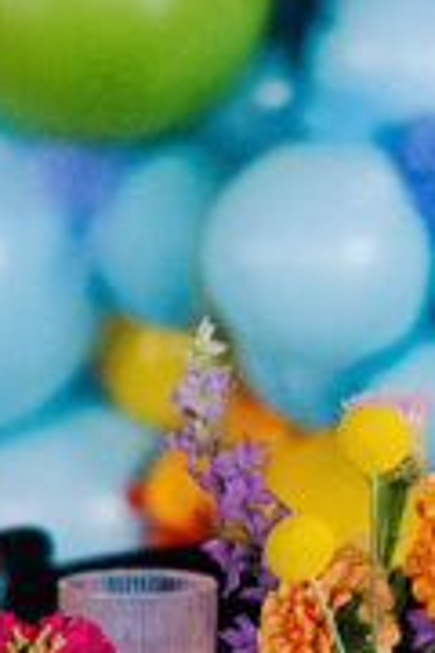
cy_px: 171
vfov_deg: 7.2
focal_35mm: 285
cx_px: 1020
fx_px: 5165
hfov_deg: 4.7
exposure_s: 1/250
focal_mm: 50
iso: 2000
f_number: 2.8
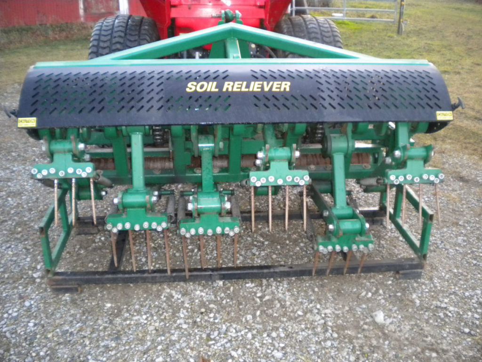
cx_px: 241
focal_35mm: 35
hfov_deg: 52.6
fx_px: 487
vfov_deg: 40.7
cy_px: 181
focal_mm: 6.3
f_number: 3.1
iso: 400
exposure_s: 1/30
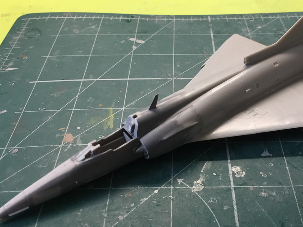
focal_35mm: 43
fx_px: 376
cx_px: 197
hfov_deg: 43.4
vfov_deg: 33.6
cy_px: 102
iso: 50
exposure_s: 1/33
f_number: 2.2
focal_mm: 4.15
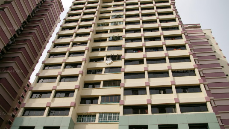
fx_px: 176
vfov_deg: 40.1
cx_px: 115
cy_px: 62
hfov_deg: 66.1
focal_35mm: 29
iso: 200
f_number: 6.7
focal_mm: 18
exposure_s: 1/1500
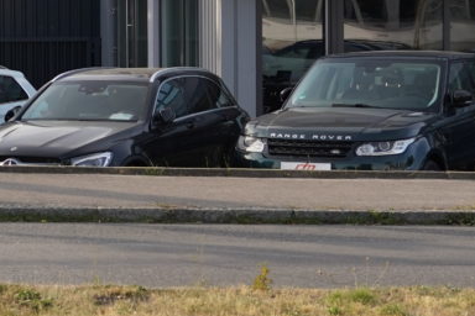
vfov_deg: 10.5
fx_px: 1702
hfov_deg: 15.6
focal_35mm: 129
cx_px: -1
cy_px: -14
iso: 250
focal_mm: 31
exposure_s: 1/1000
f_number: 4
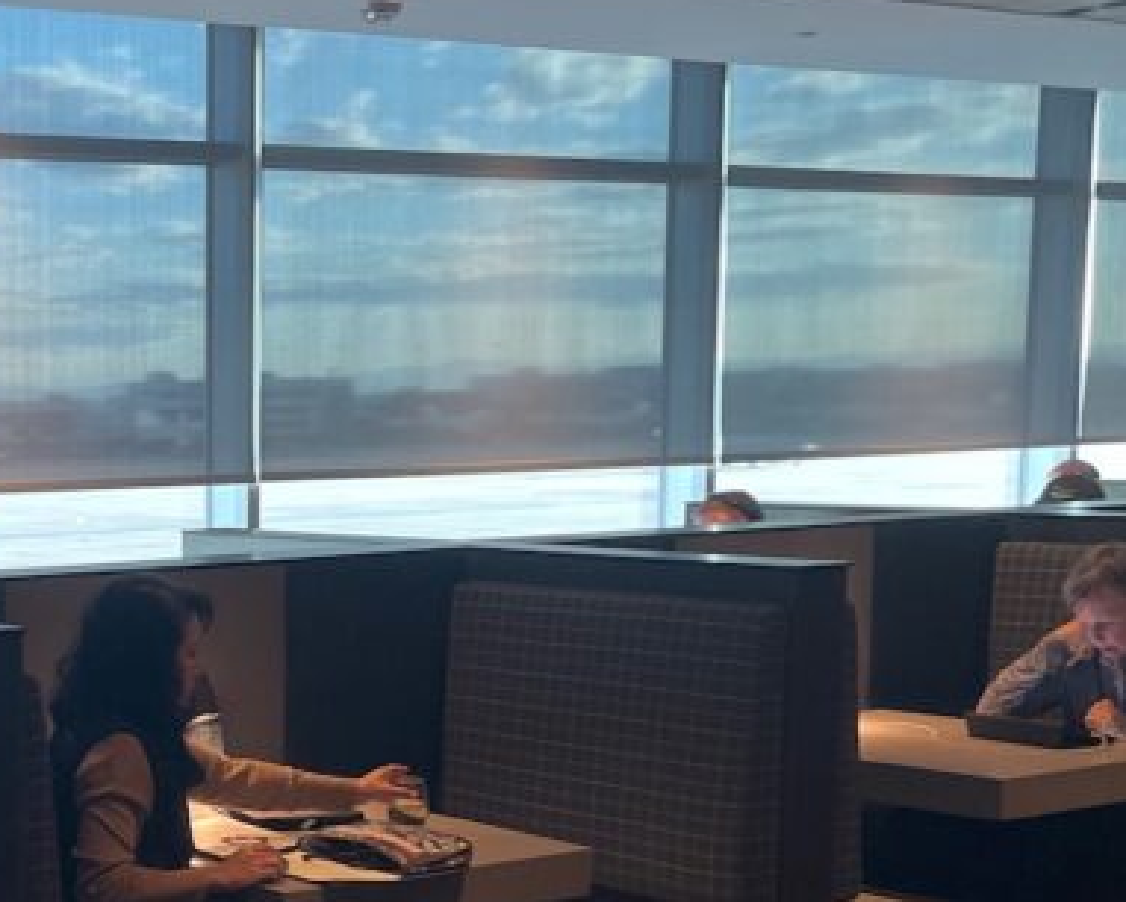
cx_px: -41
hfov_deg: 26.2
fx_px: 2267
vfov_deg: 22.1
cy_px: 763
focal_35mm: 68
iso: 125
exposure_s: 1/100
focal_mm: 5.1
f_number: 1.6
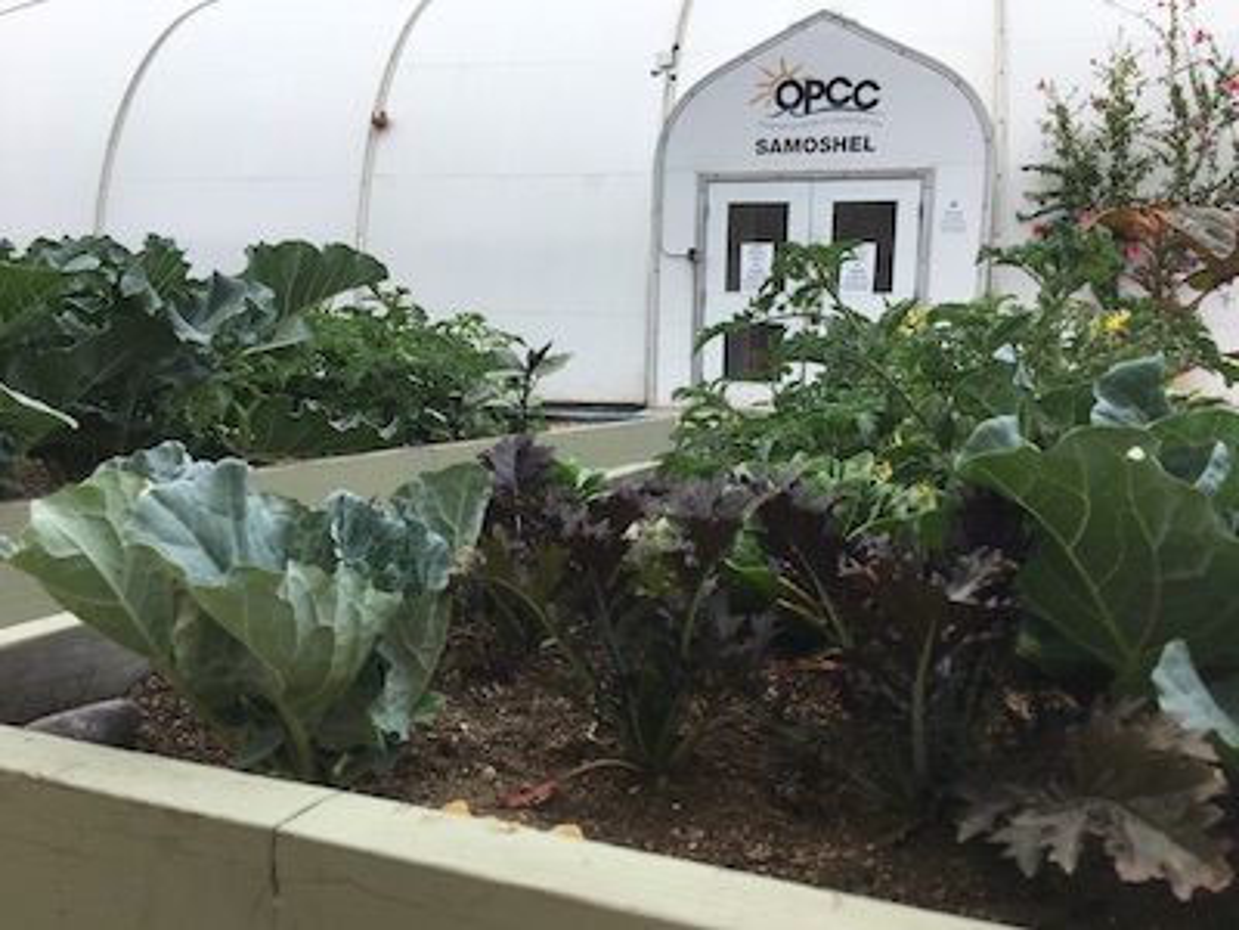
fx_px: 1038
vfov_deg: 48.2
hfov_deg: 61.7
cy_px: 465
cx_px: 620
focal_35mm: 29
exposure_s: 1/855
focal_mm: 4.15
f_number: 2.2
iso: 25
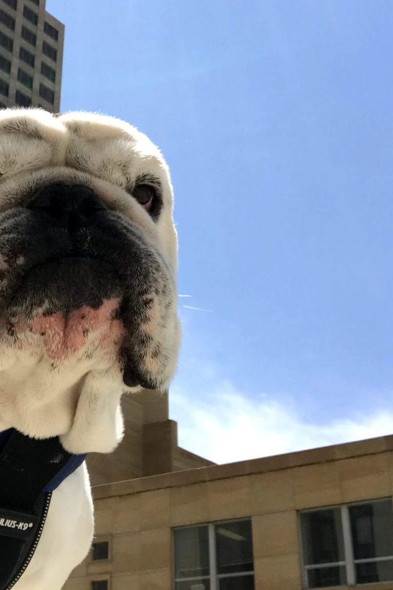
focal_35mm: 63
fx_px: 1032
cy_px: 146
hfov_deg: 21.0
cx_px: 25
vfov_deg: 31.3
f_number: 2.2
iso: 25
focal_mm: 2.87
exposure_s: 1/1148
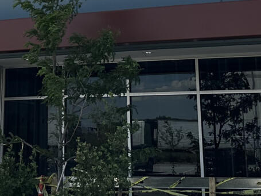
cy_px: -128
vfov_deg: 12.7
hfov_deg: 18.1
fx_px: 814
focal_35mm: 108
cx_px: 69
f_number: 1.78
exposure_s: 1/3861
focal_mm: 6.86
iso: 80
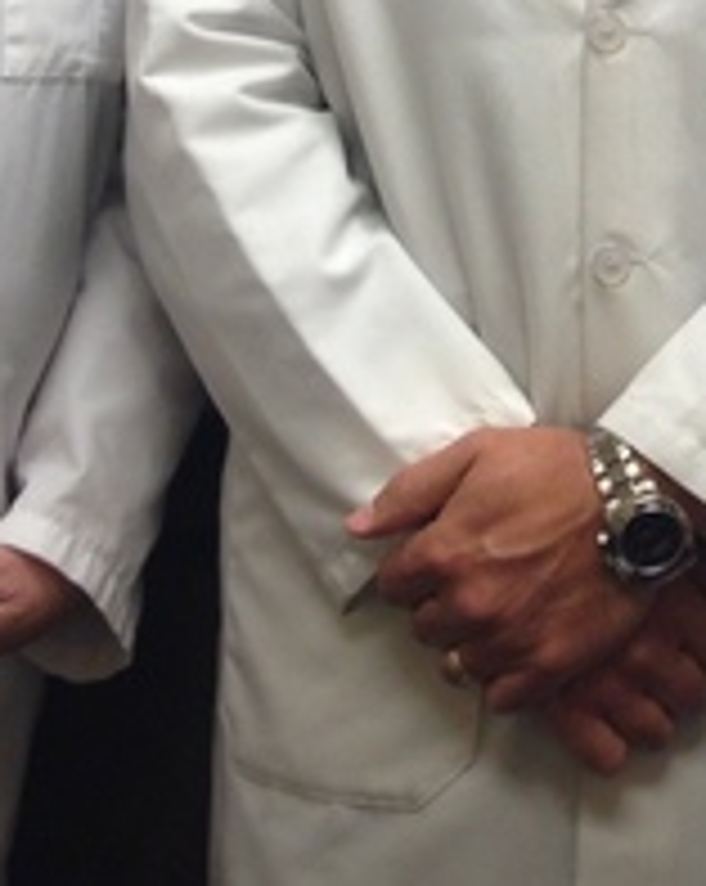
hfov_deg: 11.5
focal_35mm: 131
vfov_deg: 13.9
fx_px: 3430
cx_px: 877
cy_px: -409
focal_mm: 4.13
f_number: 2.4
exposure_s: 1/40
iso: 50
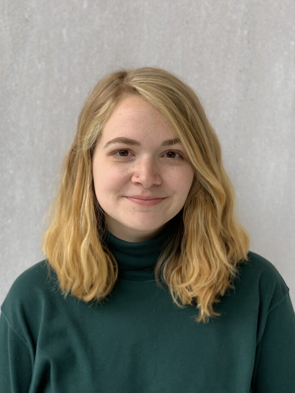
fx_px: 647
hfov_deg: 25.7
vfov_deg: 33.8
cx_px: 139
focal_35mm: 57
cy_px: 211
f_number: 2.4
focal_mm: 6
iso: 32
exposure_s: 1/122
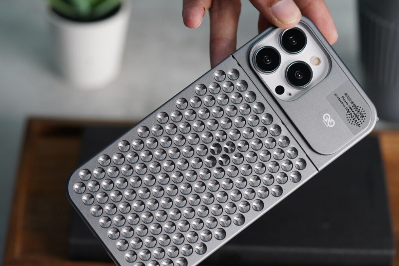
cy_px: 151
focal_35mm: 107
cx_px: 208
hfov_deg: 19.1
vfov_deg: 12.8
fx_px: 1186
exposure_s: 1/160
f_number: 4
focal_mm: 90
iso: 1600
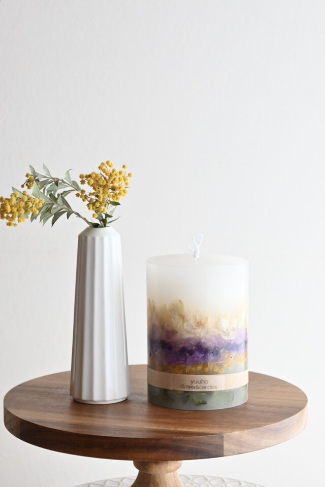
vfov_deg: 27.0
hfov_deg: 18.2
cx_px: 162
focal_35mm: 75
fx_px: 1016
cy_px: 244
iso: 800
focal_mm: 50
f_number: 6.3
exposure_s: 1/80
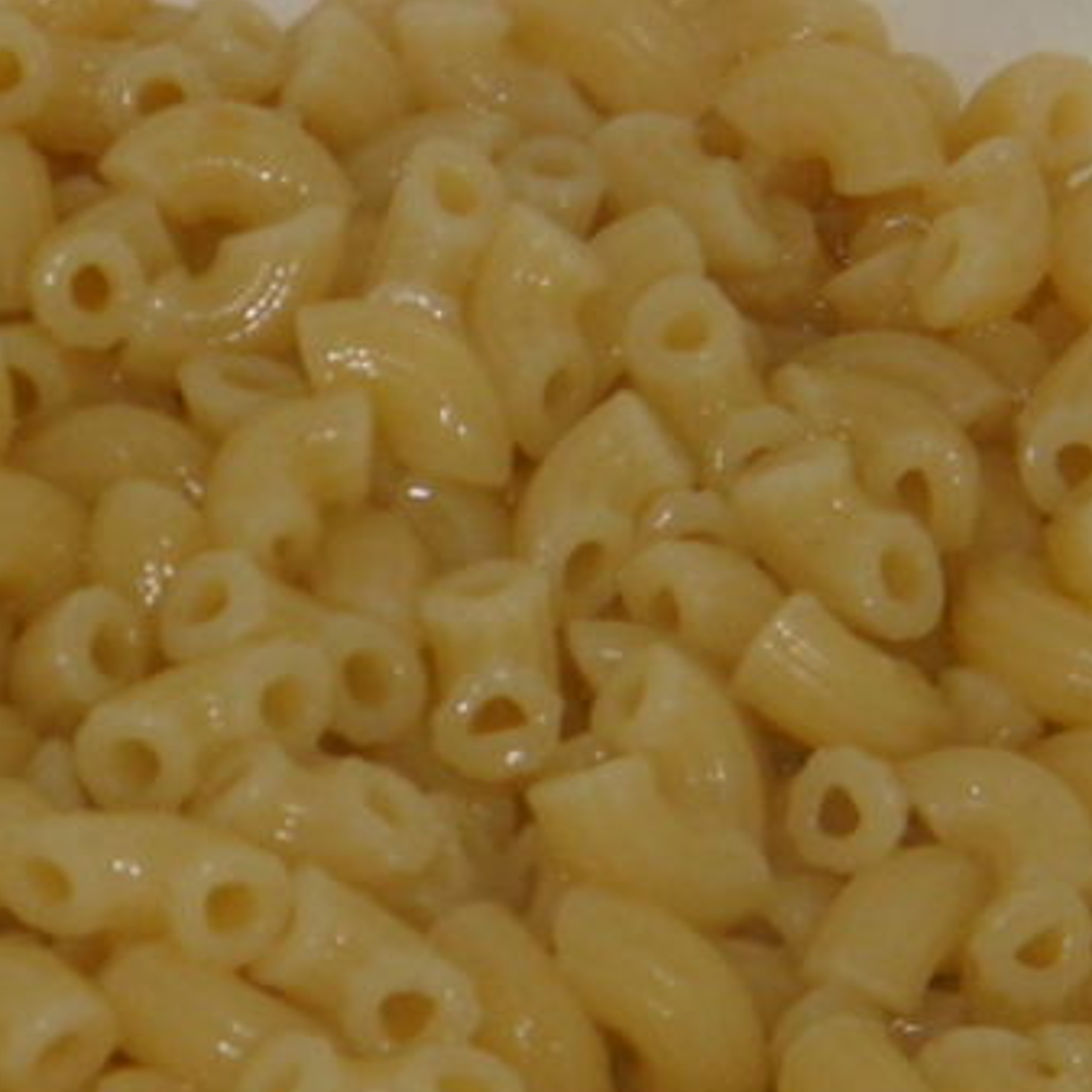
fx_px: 7959
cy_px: 570
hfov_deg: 7.8
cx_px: 441
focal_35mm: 223
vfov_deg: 7.8
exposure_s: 1/30
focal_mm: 15.1
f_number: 4.5
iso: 200
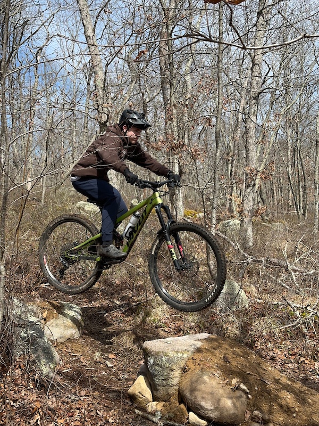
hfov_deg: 30.3
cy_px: 213
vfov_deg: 39.7
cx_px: 160
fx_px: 590
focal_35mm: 48
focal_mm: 6.86
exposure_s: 1/2114
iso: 64
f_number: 1.78
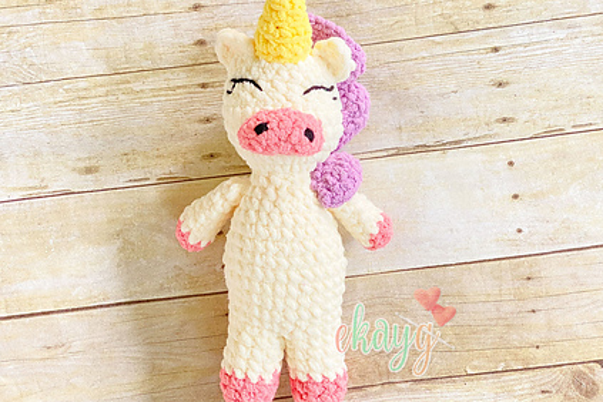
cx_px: 299
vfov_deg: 21.2
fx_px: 1072
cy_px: 199
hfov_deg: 31.4
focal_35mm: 64
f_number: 2
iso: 160
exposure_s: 1/60
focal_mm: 6
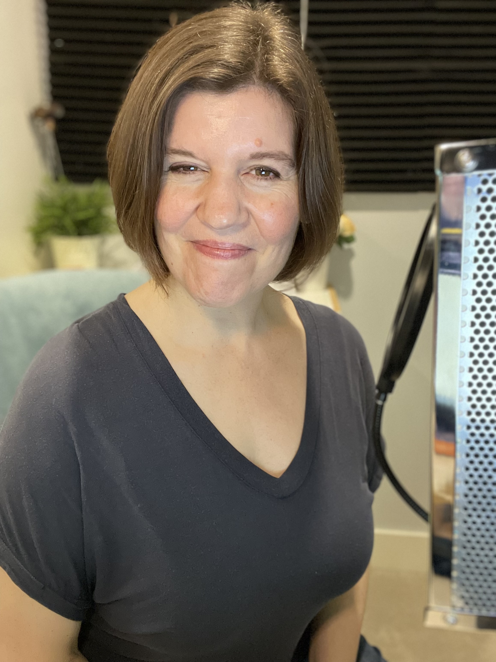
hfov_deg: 46.8
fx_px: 573
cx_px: 248
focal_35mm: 30
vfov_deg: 60.0
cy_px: 331
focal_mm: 2.71
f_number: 2.2
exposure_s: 1/40
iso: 400
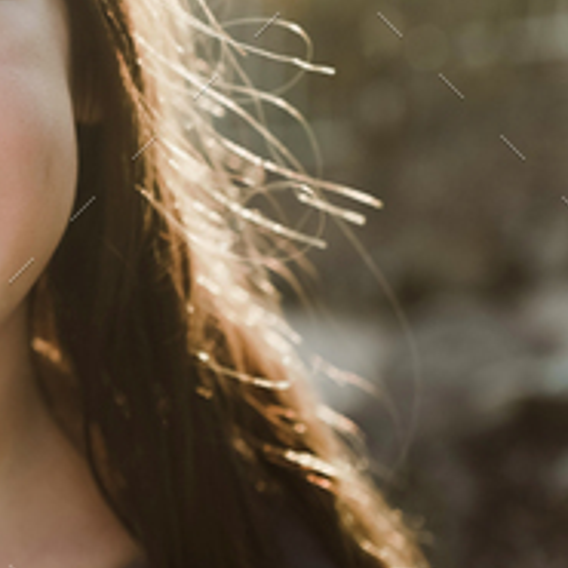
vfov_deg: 18.1
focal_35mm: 95
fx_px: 1764
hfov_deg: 17.3
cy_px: 106
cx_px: -147
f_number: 2.8
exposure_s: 1/125
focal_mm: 35
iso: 200
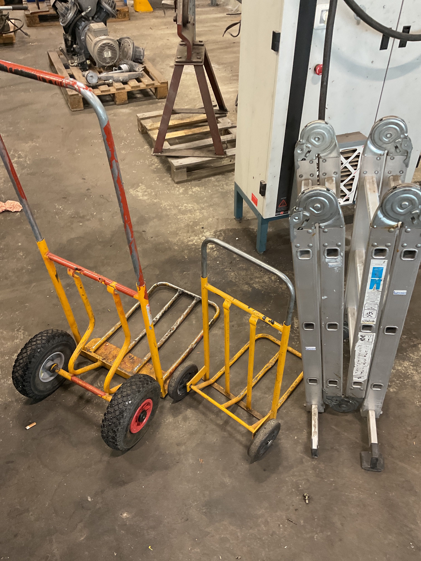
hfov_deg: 48.2
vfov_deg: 61.7
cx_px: 210
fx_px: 470
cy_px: 280
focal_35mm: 29
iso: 125
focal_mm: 3
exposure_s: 1/50
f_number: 1.8
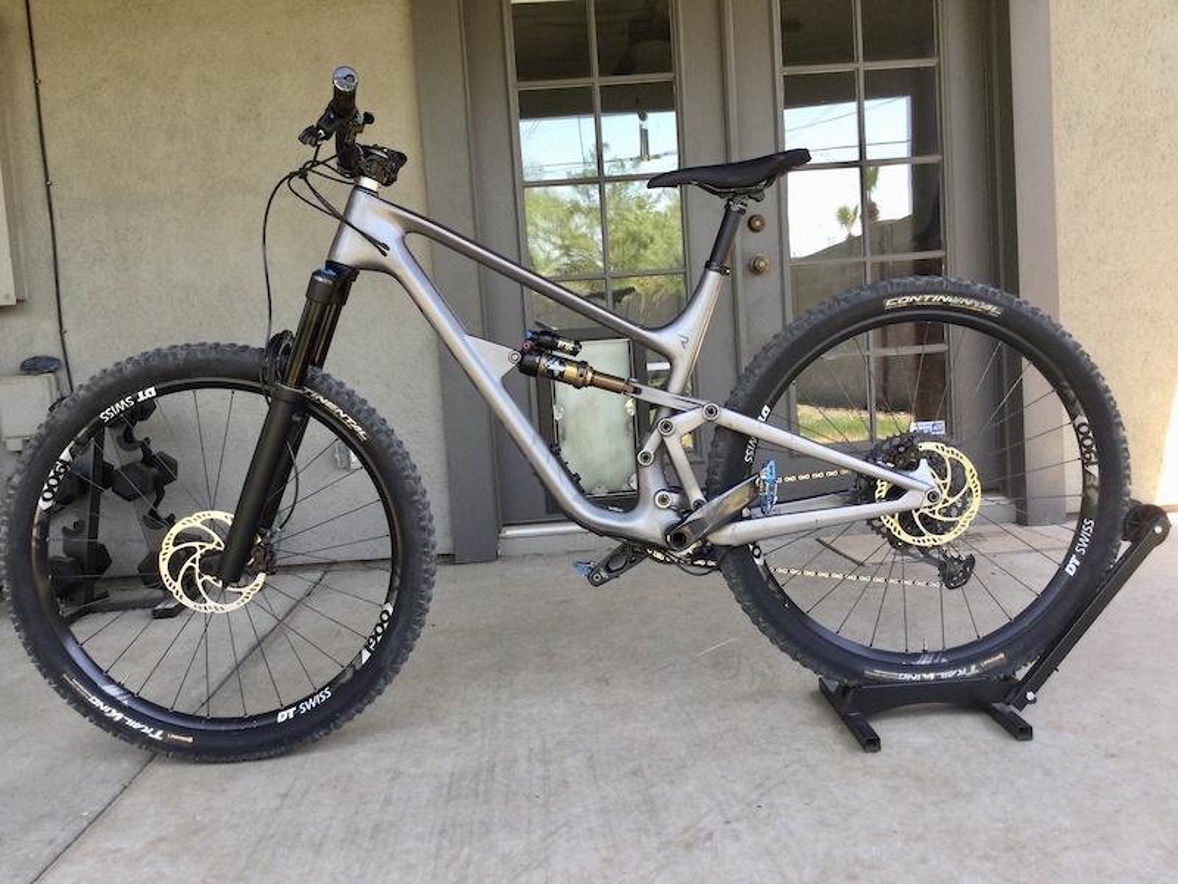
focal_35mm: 31
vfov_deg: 45.4
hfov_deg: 58.4
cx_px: 589
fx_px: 1055
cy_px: 442
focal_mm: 3.3
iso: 40
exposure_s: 1/120
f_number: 2.4
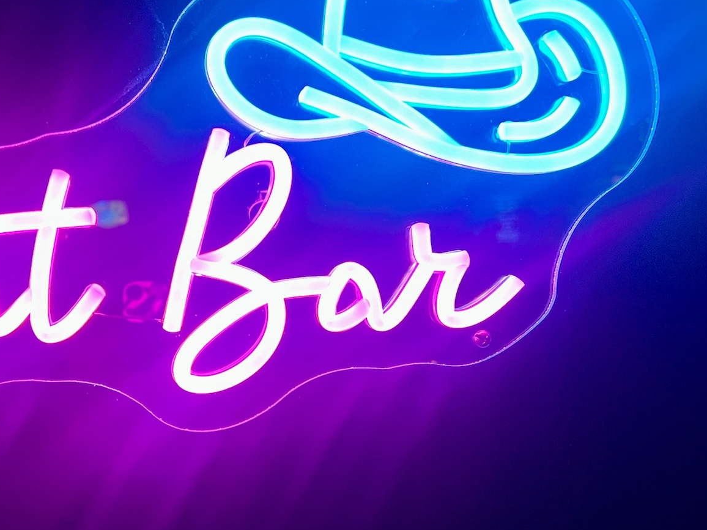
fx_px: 919
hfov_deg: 41.4
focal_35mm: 45
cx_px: 221
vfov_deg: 32.2
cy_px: 288
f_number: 1.5
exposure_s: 1/55
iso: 200
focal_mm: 5.7
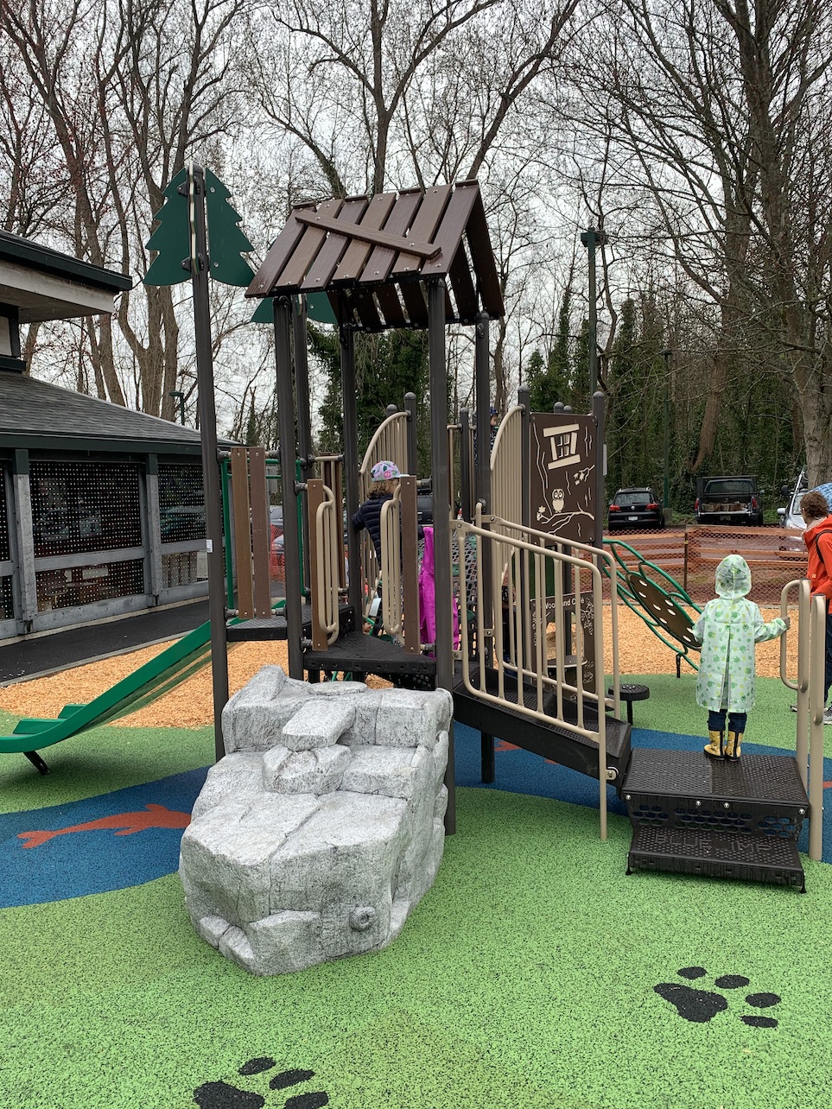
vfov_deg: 65.3
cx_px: 419
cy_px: 568
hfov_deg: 51.4
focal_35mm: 27
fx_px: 865
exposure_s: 1/389
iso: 25
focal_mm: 4.25
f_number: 1.8
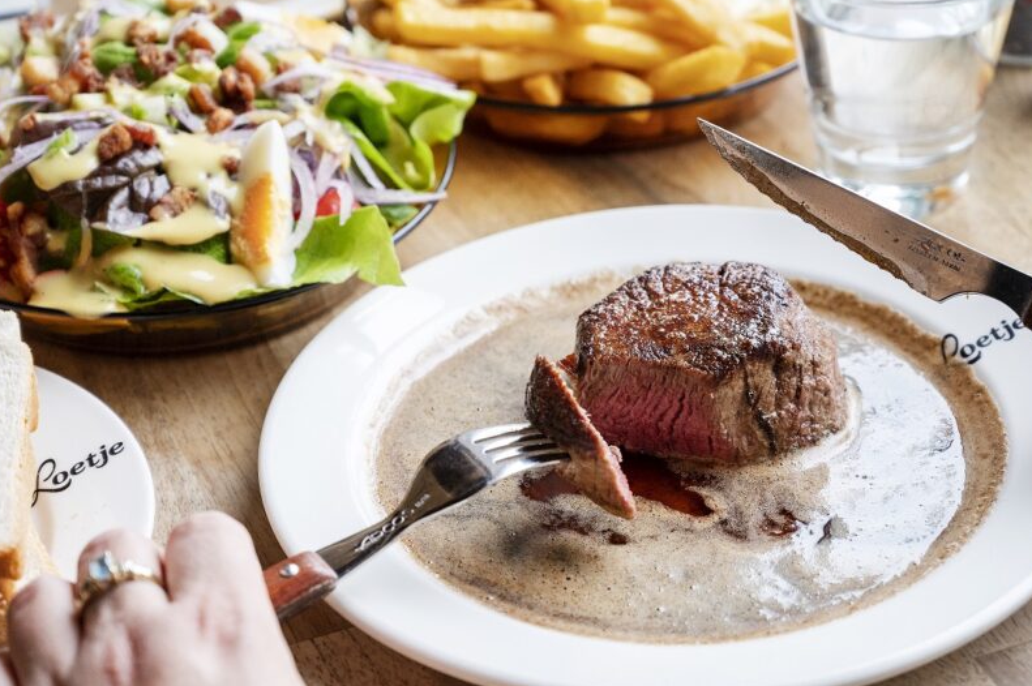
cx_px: 528
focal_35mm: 88
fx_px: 2521
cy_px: 340
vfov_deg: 15.5
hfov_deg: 23.1
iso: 1600
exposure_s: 1/100
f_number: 5
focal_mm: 68
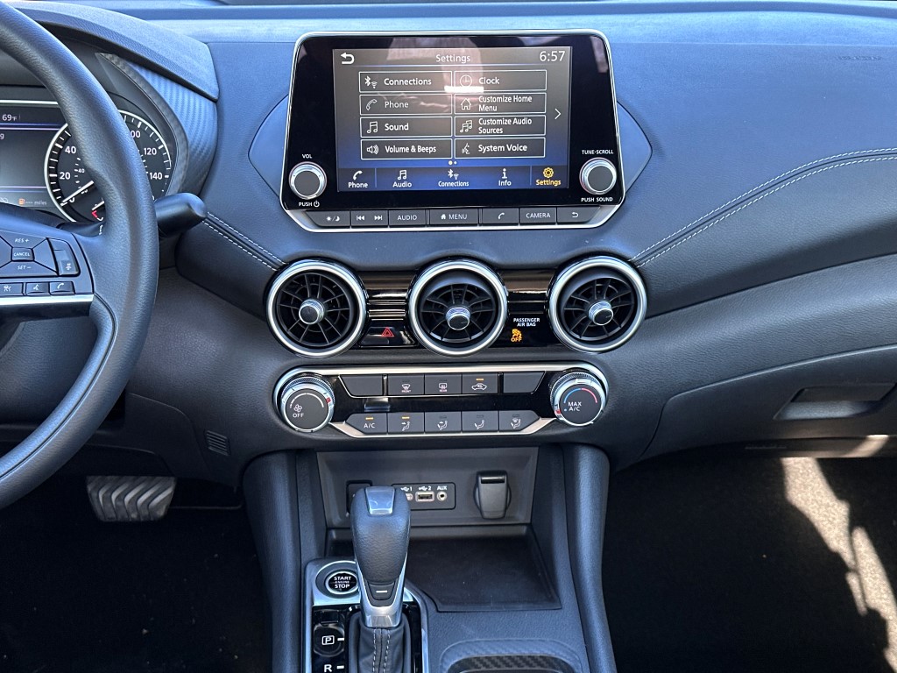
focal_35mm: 48
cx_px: 448
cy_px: 336
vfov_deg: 30.3
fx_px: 1244
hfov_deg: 39.7
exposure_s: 1/78
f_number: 1.78
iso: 80
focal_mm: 6.86
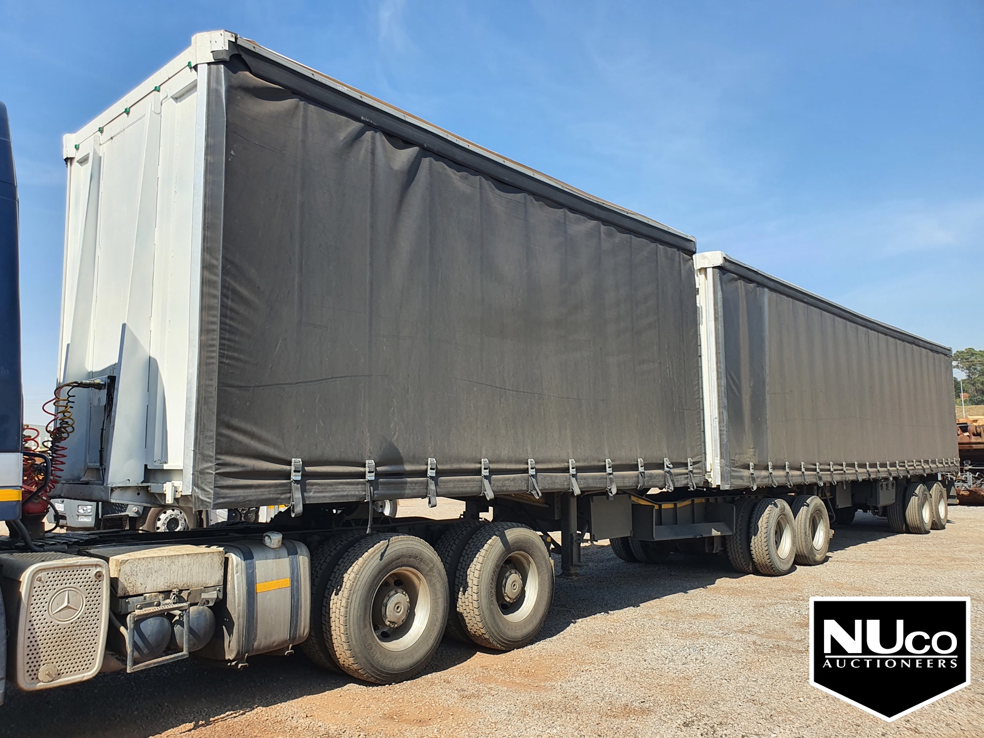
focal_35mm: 26
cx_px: 492
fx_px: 739
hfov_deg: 67.3
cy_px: 369
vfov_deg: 53.1
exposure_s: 1/932
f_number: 2.4
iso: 50
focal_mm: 4.3
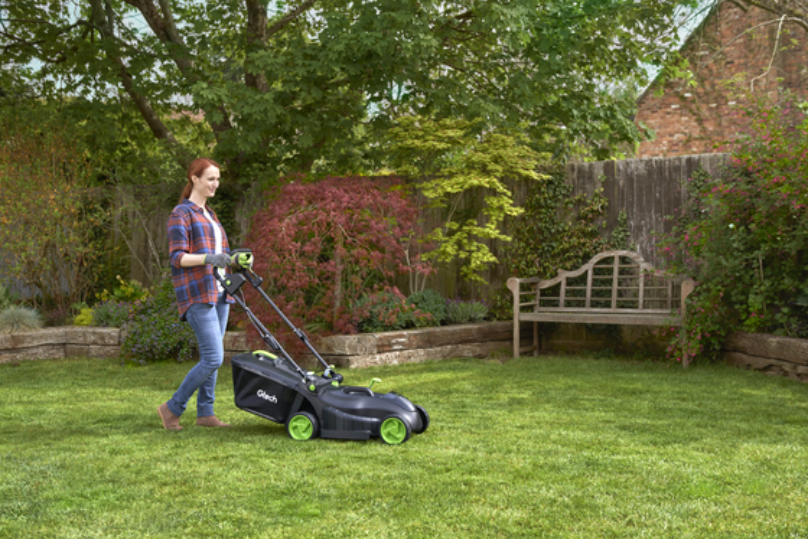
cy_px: 286
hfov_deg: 43.6
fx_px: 1010
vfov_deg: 29.9
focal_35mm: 45
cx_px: 401
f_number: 4
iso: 63
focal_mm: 42
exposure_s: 1/250
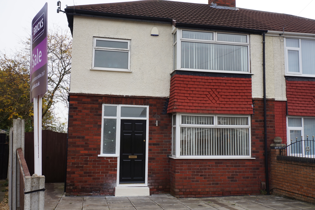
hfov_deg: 57.2
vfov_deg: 39.9
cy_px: 105
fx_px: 289
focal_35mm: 33
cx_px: 158
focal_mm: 22
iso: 100
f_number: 8
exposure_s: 1/80
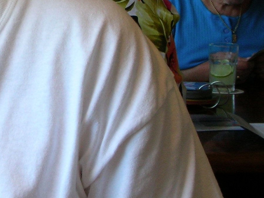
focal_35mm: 110
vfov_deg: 13.3
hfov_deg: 17.5
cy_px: -1
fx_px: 839
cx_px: -1
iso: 50
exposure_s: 1/136
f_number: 3
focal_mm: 5.8
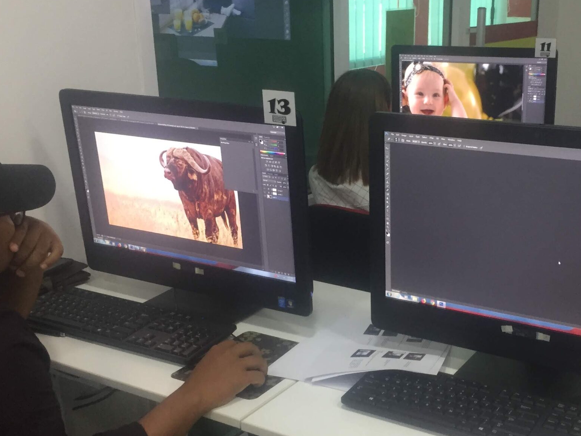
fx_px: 806
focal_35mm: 48
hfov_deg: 39.4
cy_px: 271
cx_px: 362
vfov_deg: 30.1
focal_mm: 4.15
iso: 160
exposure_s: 1/33
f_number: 2.2
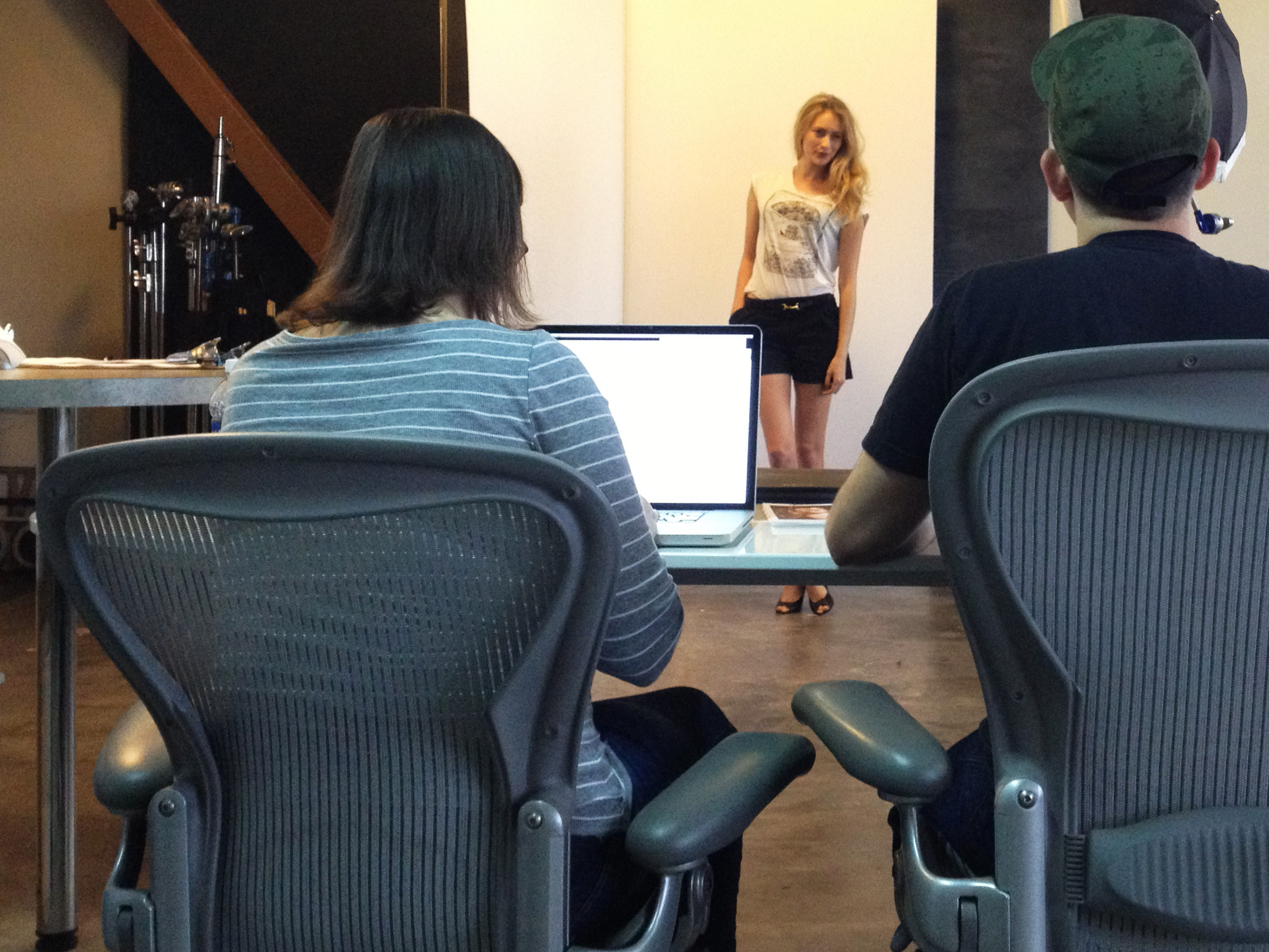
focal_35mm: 53
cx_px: 862
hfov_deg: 35.7
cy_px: 296
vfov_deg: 27.3
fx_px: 1943
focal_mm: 4.28
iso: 250
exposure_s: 1/20
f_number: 2.4
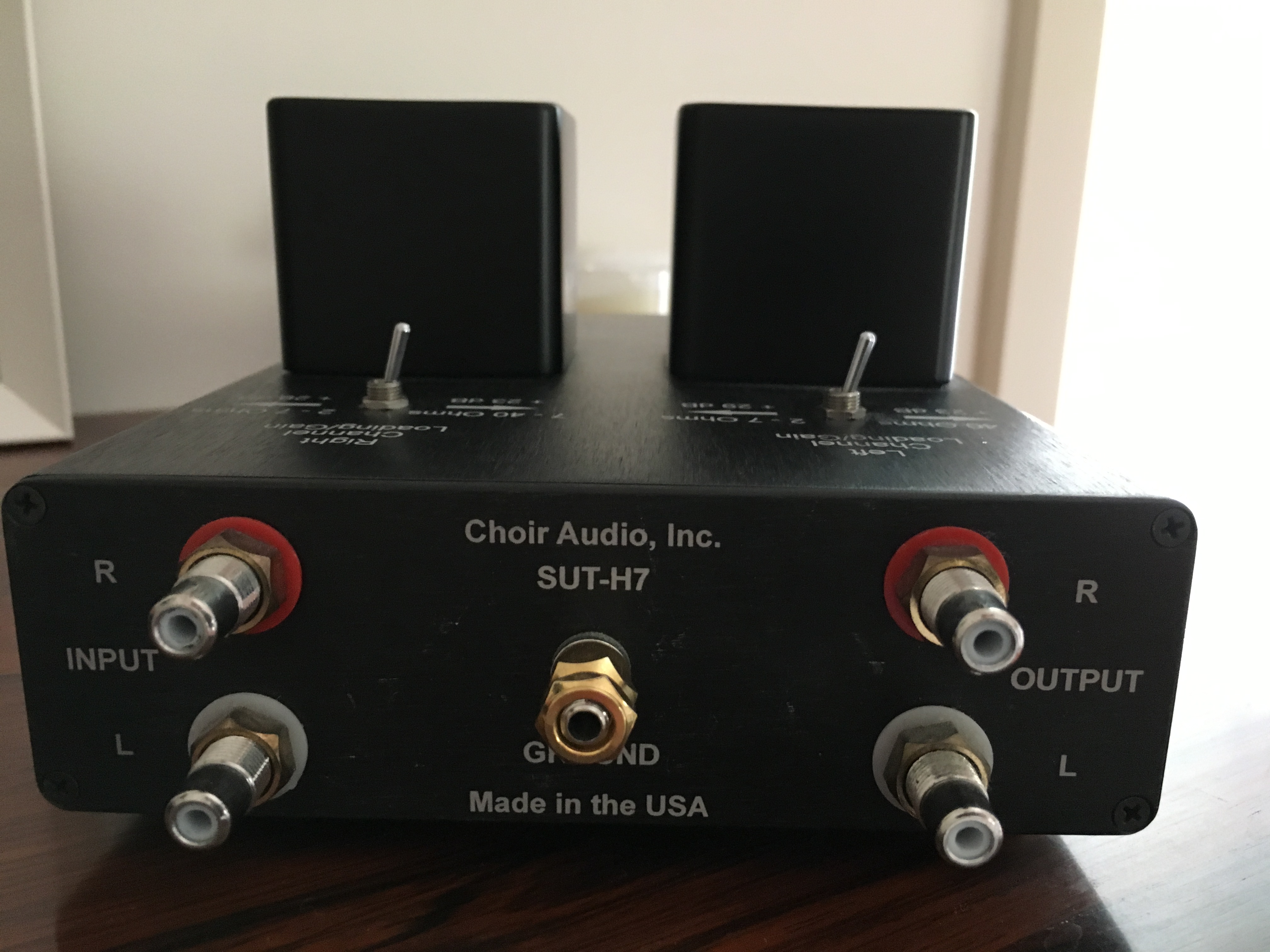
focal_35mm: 29
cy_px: 476
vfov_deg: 48.2
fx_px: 1064
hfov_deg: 61.7
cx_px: 635
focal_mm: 4.15
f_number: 2.2
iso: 200
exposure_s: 1/17
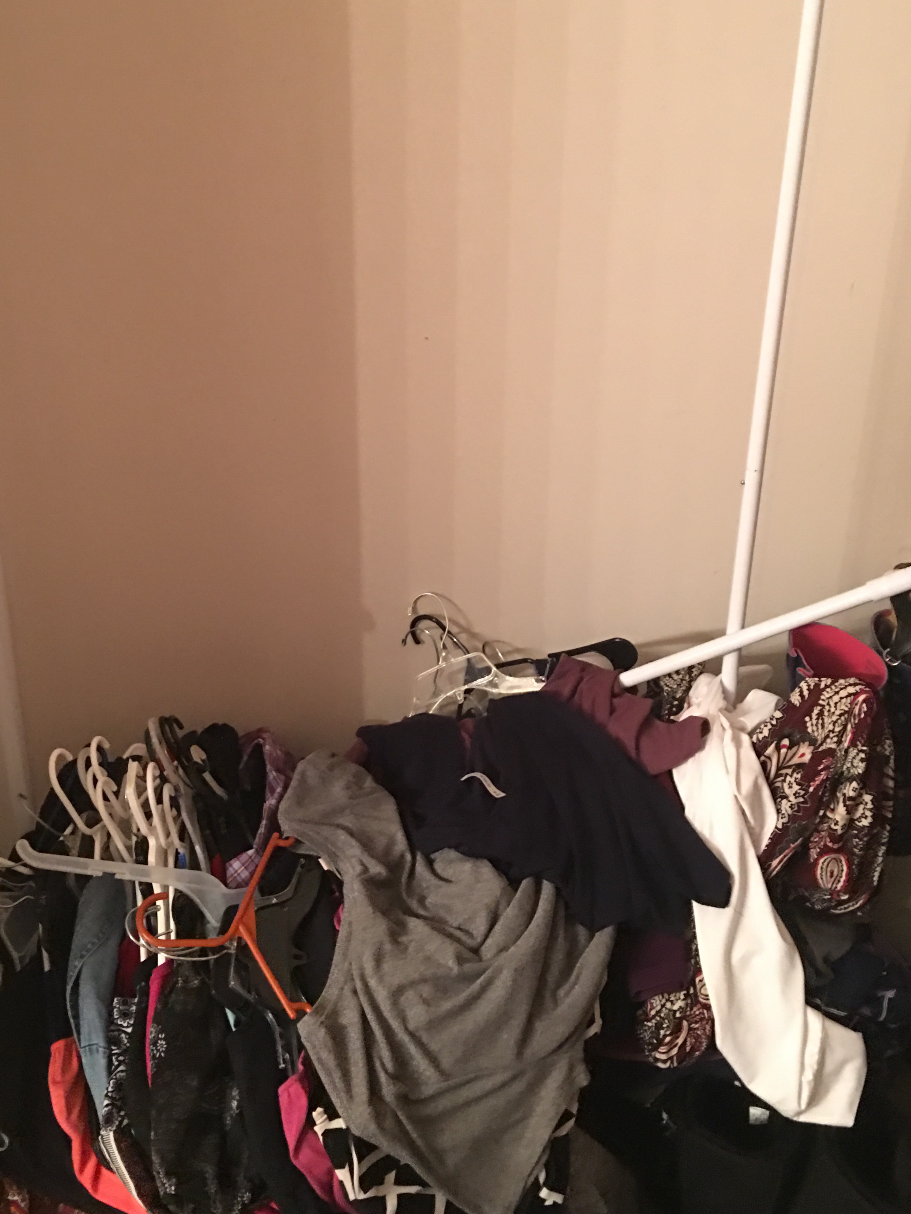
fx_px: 1333
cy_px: 463
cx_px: 386
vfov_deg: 48.6
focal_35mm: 38
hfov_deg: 37.6
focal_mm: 4.15
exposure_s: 1/4
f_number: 2.2
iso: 80
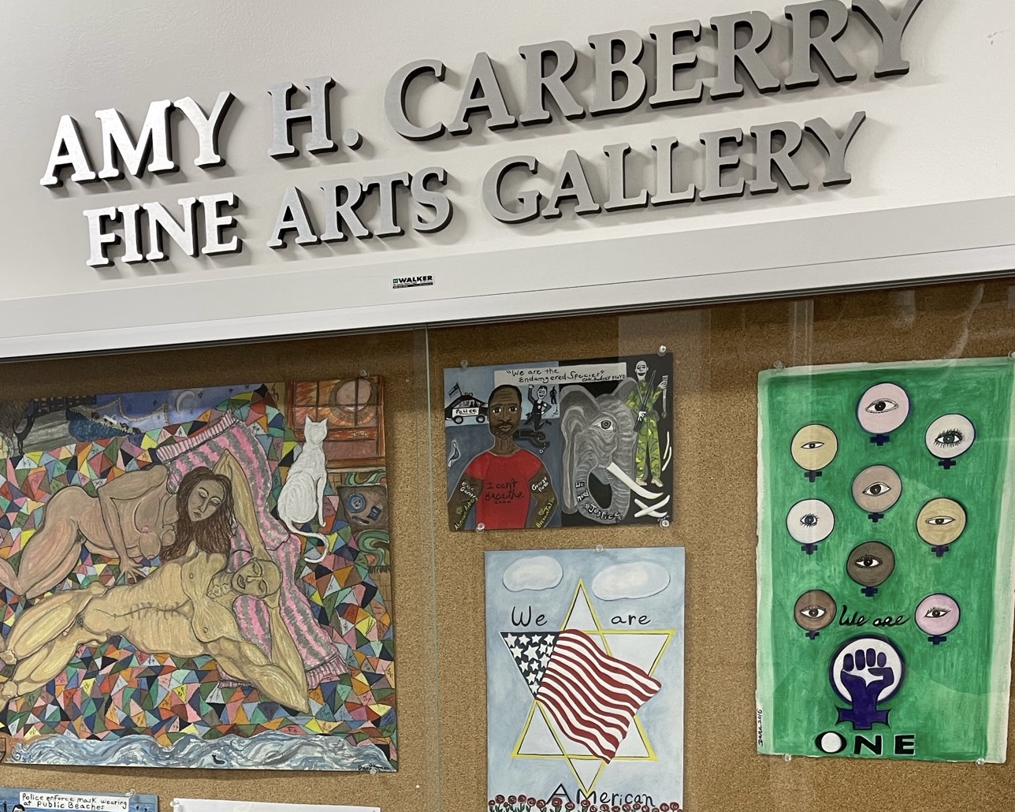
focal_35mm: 28
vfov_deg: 51.5
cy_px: 413
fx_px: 841
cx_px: 511
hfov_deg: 62.2
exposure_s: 1/60
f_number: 1.6
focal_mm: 5.1
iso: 100
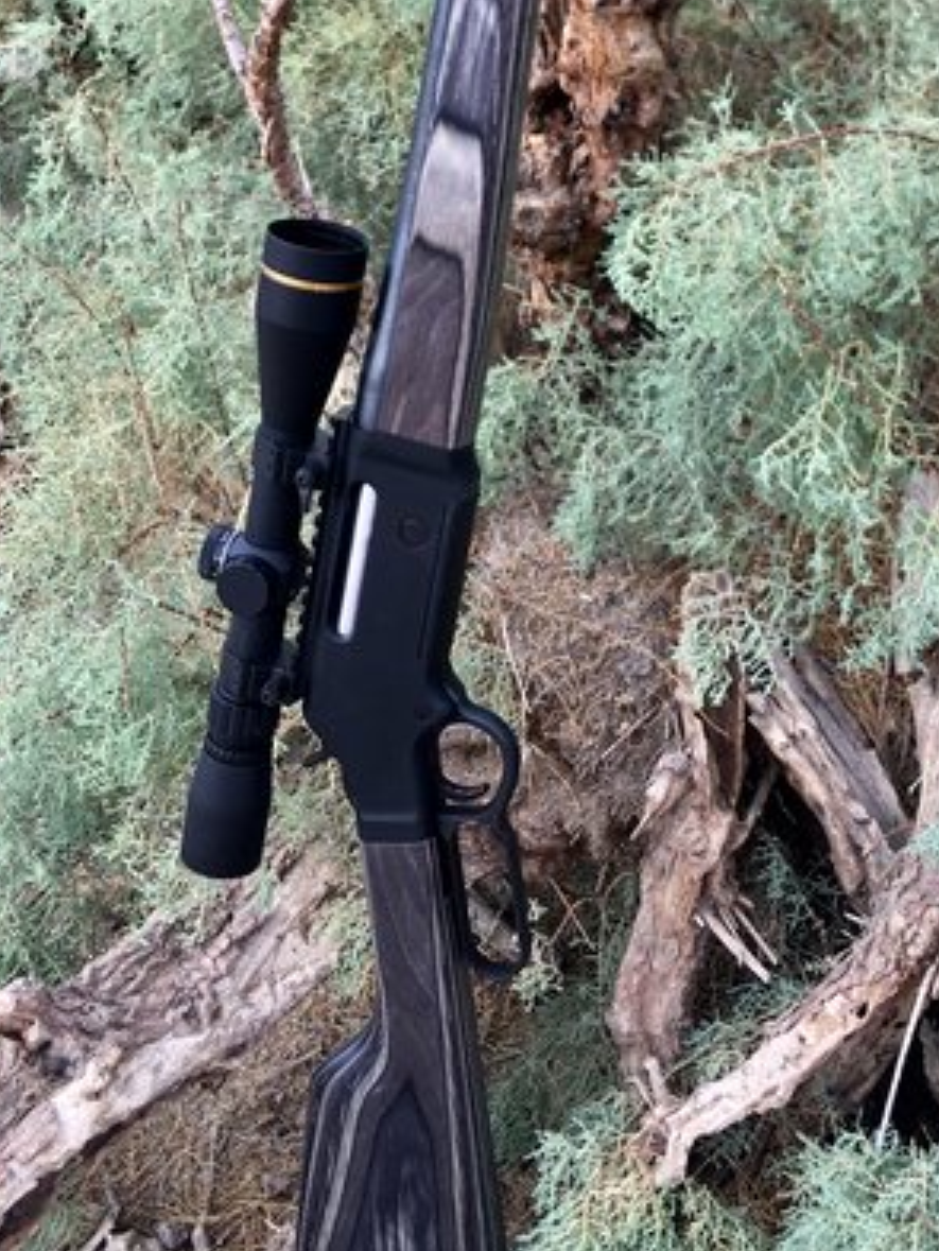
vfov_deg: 31.8
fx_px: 2133
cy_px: 251
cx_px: 605
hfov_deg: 24.7
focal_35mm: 59
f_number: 2.2
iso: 25
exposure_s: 1/120
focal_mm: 4.15
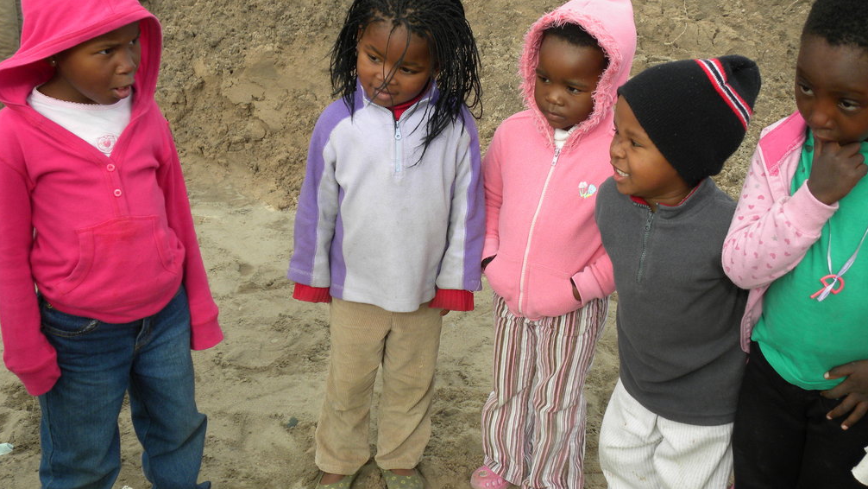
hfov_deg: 40.6
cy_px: 234
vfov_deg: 23.5
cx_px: 439
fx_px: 1174
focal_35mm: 51
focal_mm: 8.2
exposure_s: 1/327
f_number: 3.2
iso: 101
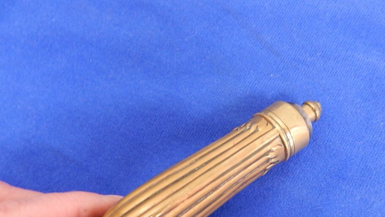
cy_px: 158
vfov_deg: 41.8
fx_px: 276
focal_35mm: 27
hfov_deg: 69.7
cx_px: 210
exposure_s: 1/10
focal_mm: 4
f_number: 3
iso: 400
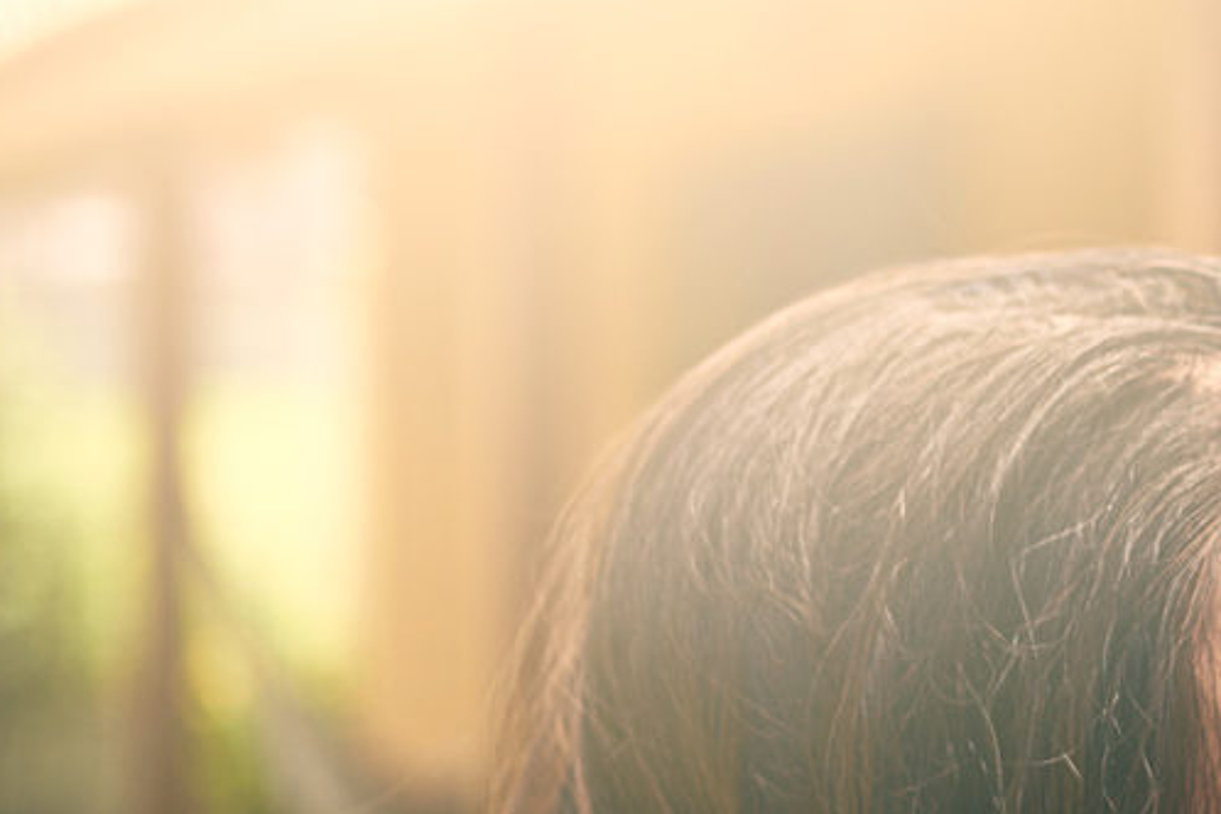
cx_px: 1888
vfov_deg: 9.5
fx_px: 4884
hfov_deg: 13.4
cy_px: 569
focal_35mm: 144
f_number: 2
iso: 200
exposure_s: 1/2500
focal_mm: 35
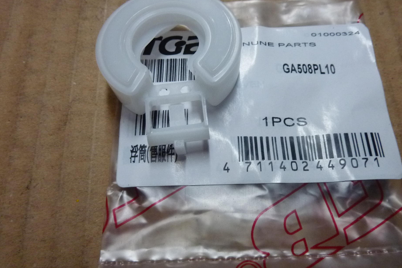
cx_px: 219
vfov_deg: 45.0
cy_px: 133
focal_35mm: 29
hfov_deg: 63.5
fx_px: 324
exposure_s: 1/30
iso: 400
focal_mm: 4.1
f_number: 3.3
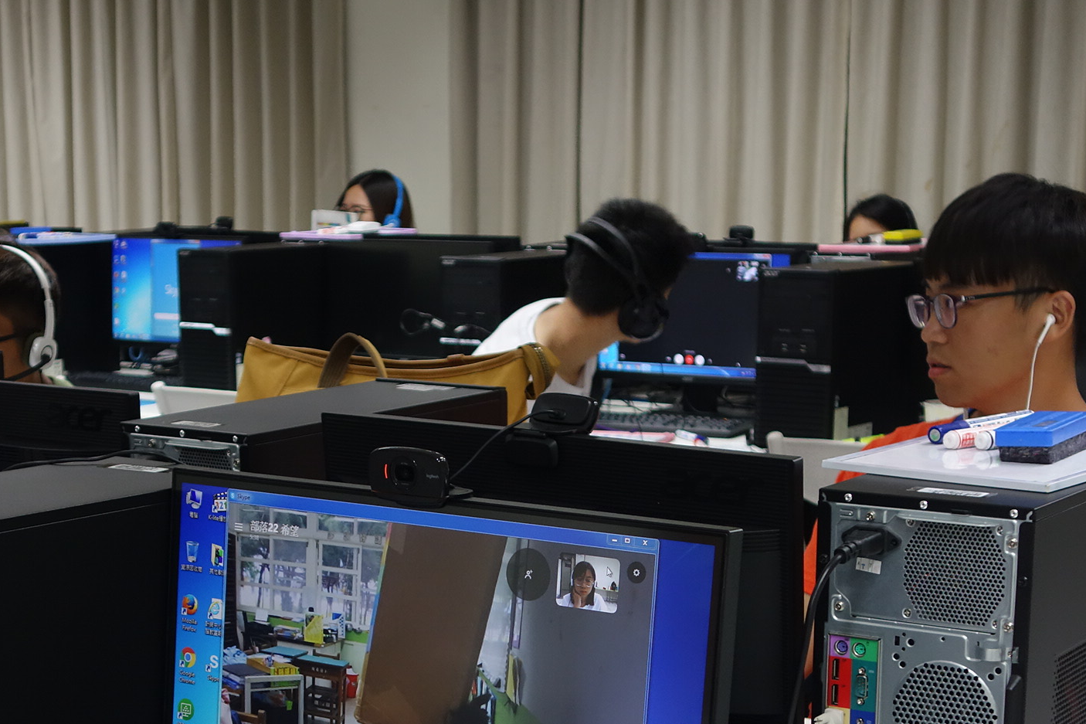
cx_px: 423
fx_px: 2172
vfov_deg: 18.6
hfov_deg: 28.0
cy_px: 672
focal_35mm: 72
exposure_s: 1/100
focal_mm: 13.9
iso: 640
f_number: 2.8
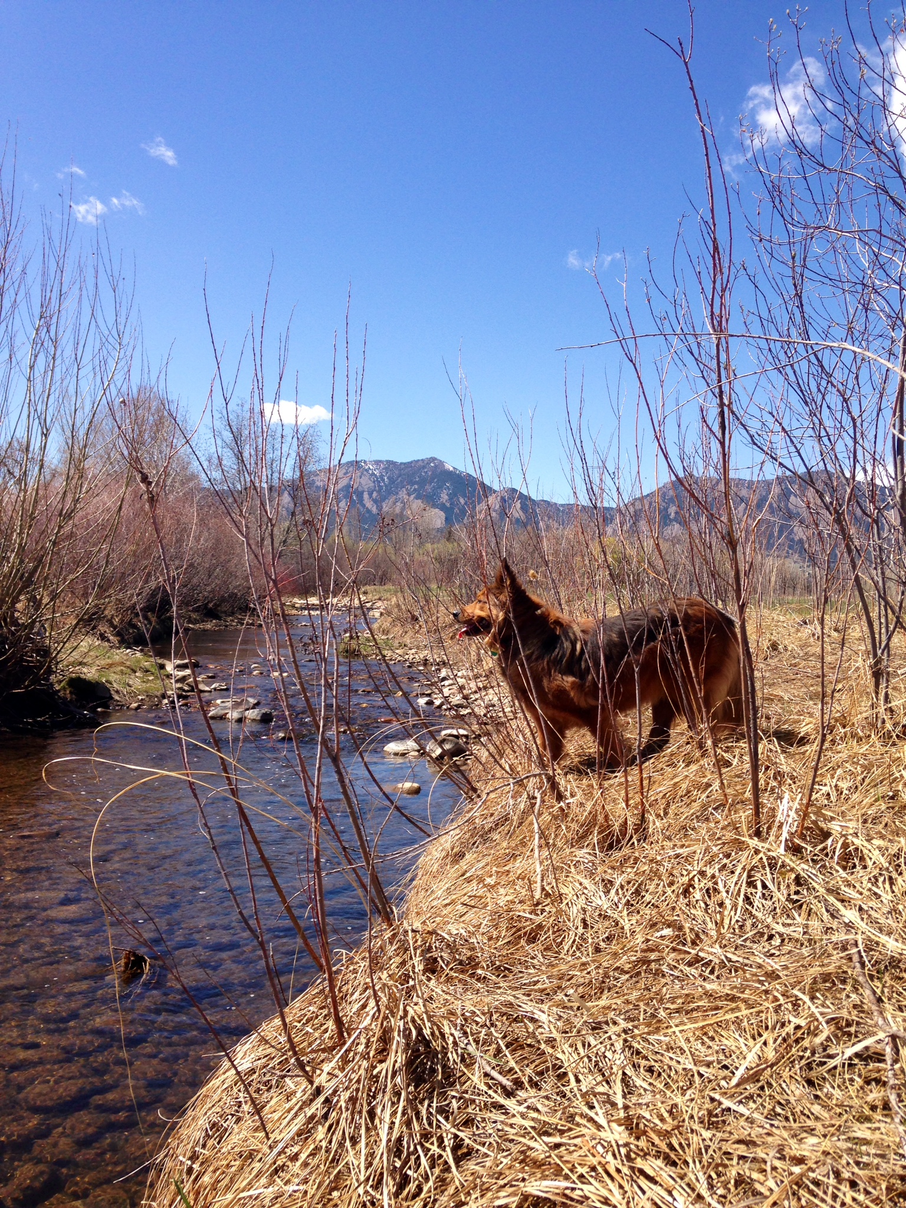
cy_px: 604
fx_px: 1152
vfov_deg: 55.4
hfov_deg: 42.9
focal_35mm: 33
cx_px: 453
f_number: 2.4
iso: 50
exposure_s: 1/1261
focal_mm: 4.12
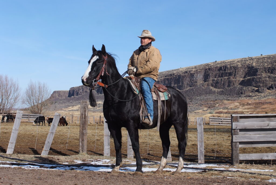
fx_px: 368
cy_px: 92
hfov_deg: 41.1
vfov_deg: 28.1
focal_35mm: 48
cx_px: 138
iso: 200
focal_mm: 32
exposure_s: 1/1000
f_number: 5
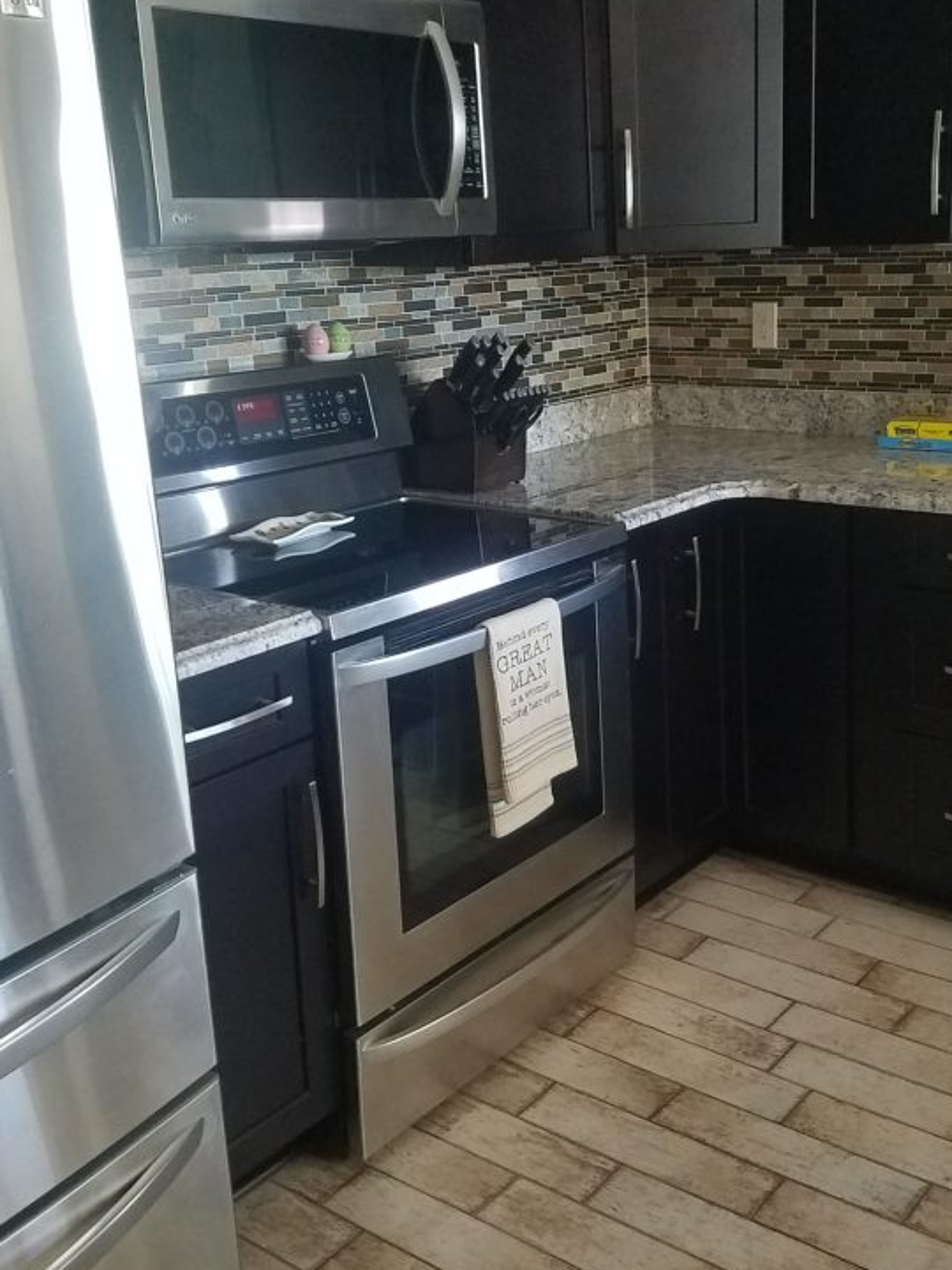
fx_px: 1357
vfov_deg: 50.1
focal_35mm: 37
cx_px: 635
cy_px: 572
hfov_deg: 38.2
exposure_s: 1/47
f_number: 1.7
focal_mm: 4.2
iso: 640
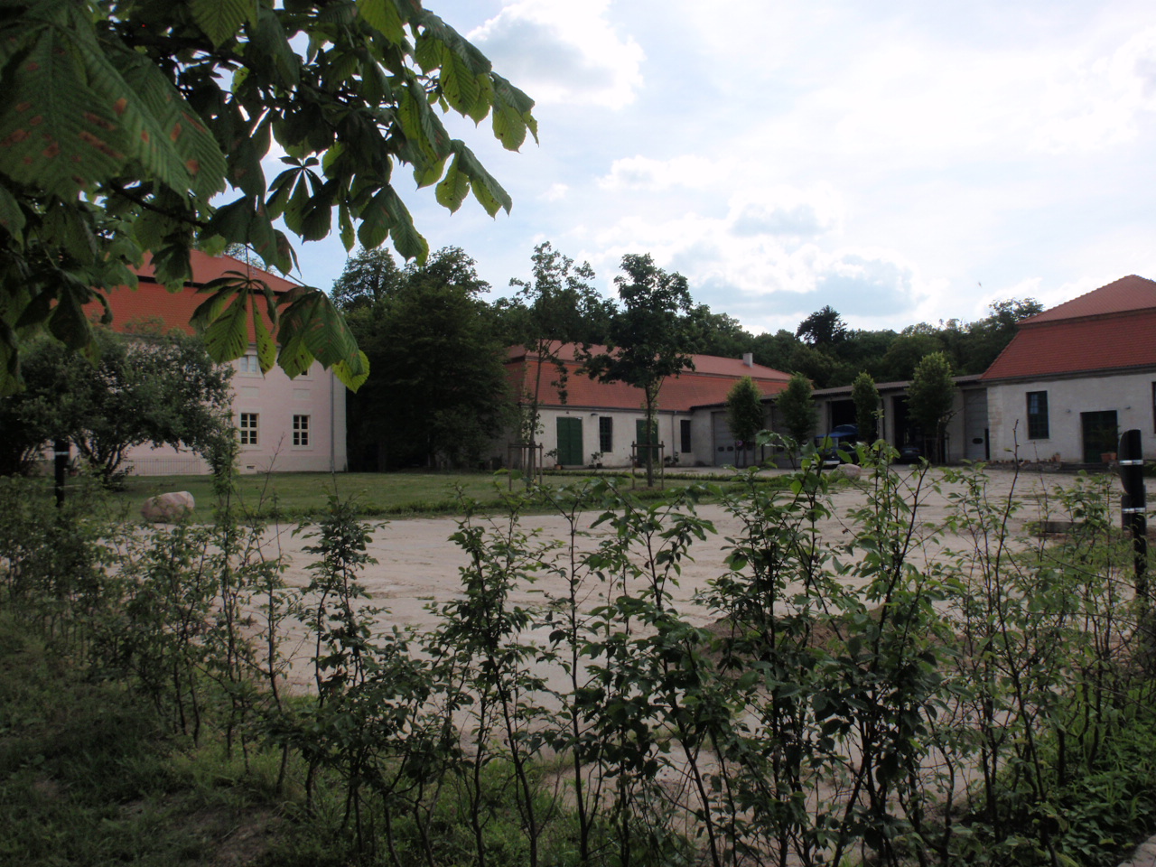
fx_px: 935
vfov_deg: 49.7
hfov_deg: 63.4
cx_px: 578
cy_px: 434
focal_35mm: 28
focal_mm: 5
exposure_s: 1/160
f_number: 8
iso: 64
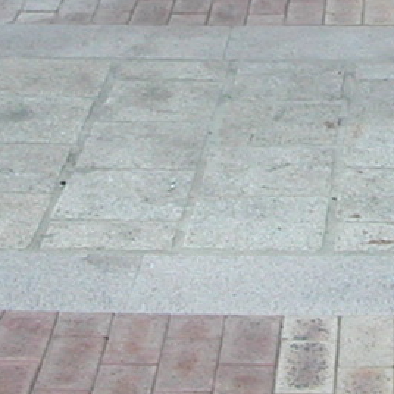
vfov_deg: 11.1
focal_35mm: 156
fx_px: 2009
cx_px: 368
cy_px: -15
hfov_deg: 11.1
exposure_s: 1/238
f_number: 2.7
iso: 100
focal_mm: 5.6
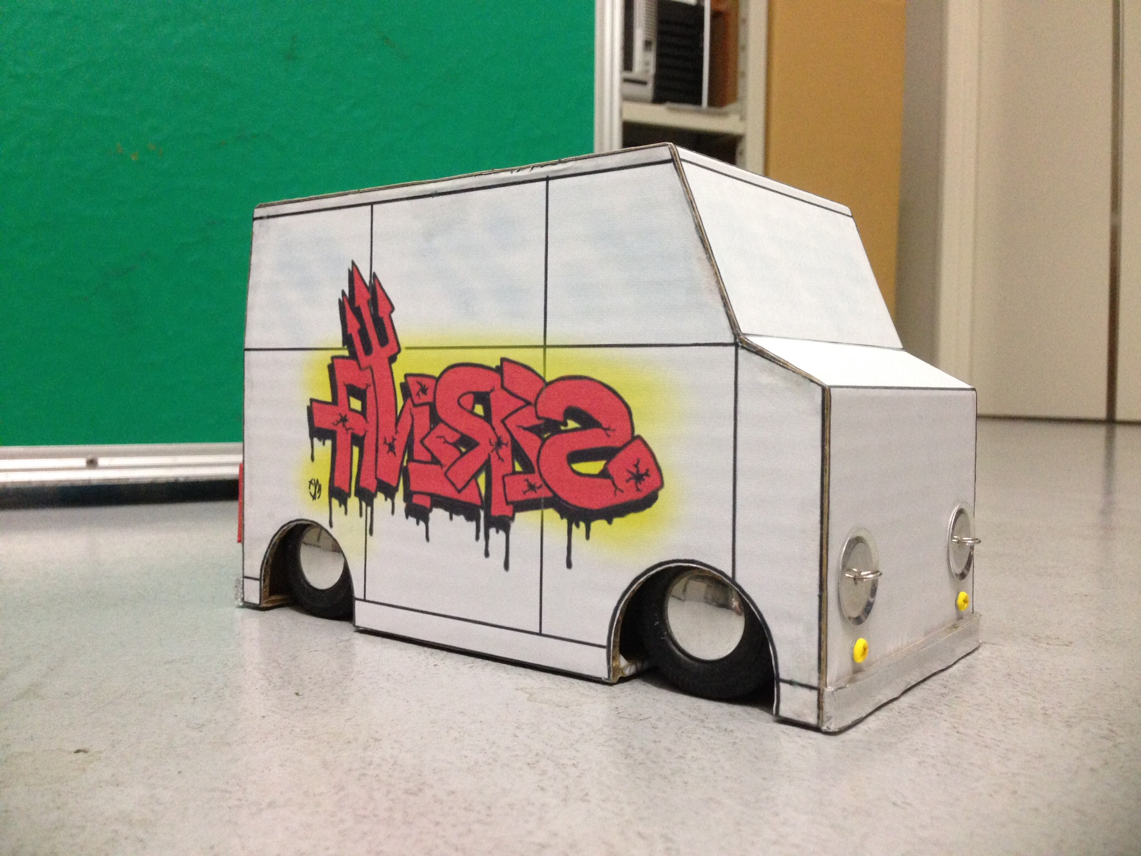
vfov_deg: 42.9
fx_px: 1088
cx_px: 570
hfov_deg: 55.4
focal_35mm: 33
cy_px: 428
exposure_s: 1/20
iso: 250
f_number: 2.4
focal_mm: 4.12
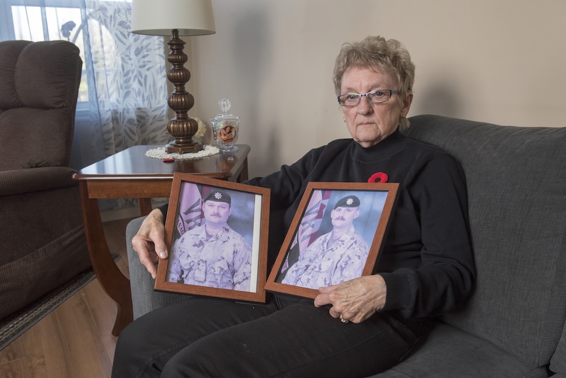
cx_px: 283
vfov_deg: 42.4
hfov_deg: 60.3
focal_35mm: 31
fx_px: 488
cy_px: 189
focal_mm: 31
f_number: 7.1
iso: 1250
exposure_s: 1/125
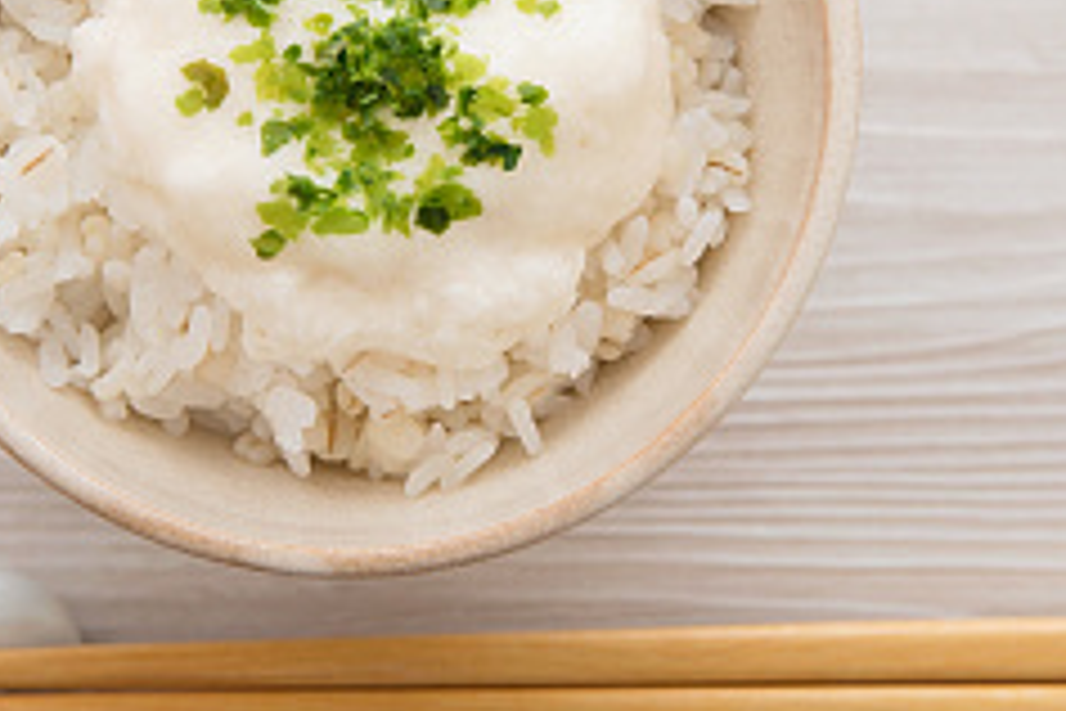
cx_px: 576
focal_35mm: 161
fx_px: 4767
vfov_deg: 8.5
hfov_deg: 12.8
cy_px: 191
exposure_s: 1/160
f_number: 6.3
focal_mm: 75
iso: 100
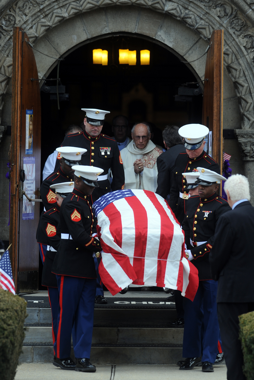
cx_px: 127
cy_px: 190
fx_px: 3174
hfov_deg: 4.6
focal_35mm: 300
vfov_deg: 6.9
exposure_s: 1/1000
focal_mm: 300
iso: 400
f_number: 4.5
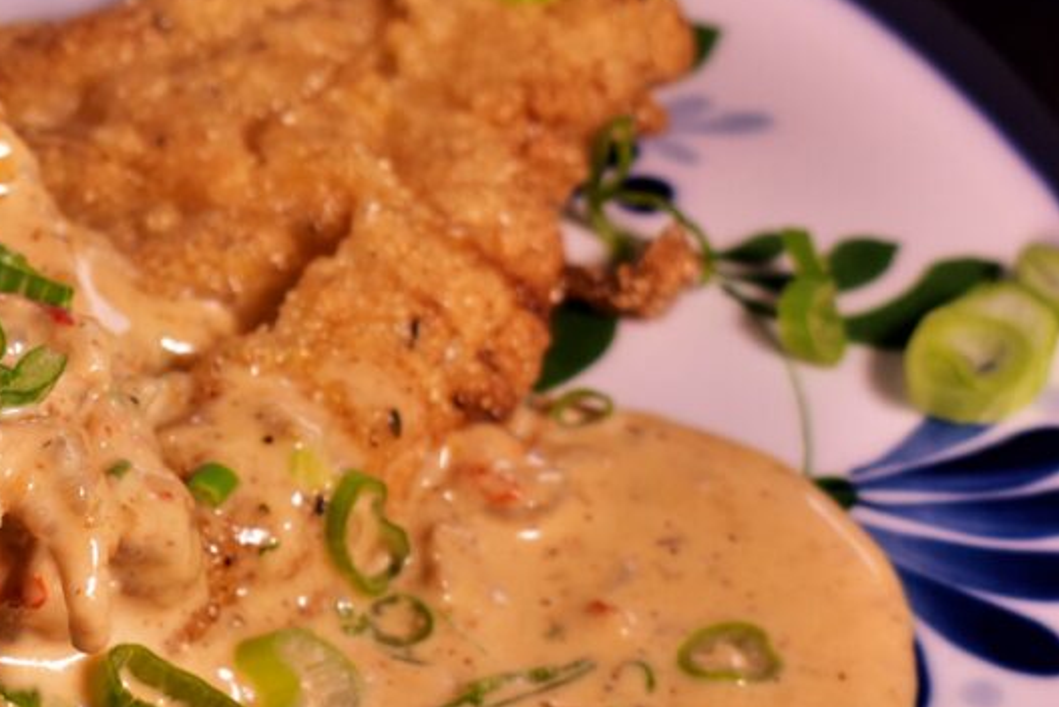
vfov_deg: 8.2
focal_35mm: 166
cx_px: 98
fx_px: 4886
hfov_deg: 12.3
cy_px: 693
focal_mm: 38
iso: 400
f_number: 7.1
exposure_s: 1/60
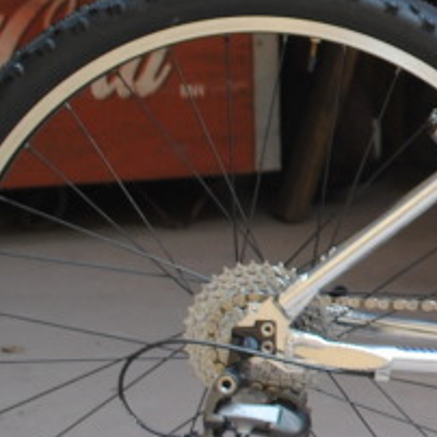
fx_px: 2585
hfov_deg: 9.0
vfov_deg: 9.6
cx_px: 929
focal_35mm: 181
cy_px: 49
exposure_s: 1/80
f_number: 4.5
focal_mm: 28
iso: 200
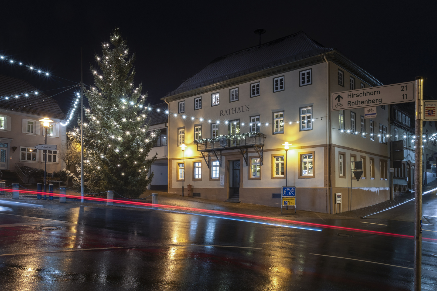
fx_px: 328
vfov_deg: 47.9
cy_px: 146
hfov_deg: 67.4
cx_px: 218
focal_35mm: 27
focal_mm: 18
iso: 100
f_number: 13
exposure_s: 8
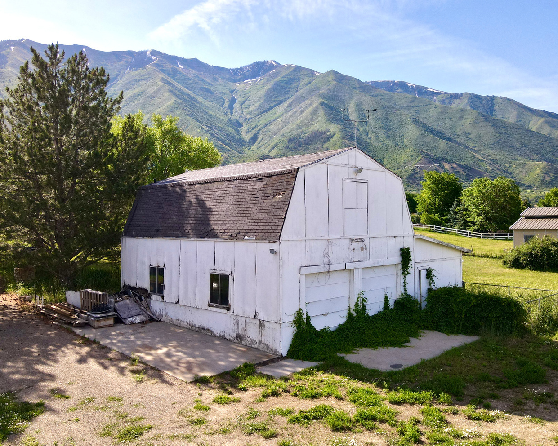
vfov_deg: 49.9
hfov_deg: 60.4
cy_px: 201
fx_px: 479
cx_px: 299
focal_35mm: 29
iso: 150
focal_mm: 4.5
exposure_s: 1/15
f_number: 2.8
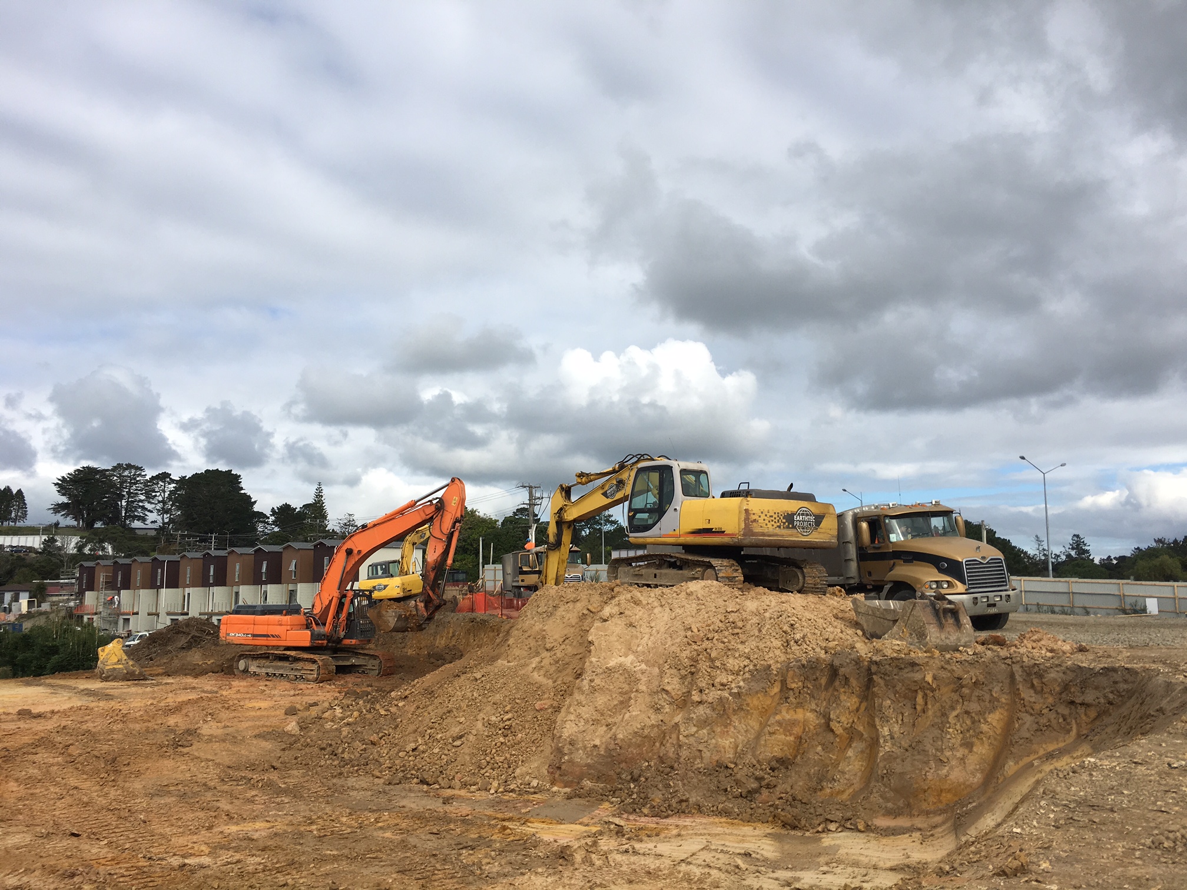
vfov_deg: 48.2
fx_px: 994
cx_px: 594
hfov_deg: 61.7
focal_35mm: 29
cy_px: 445
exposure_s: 1/1748
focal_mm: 4.15
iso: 25
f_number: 2.2
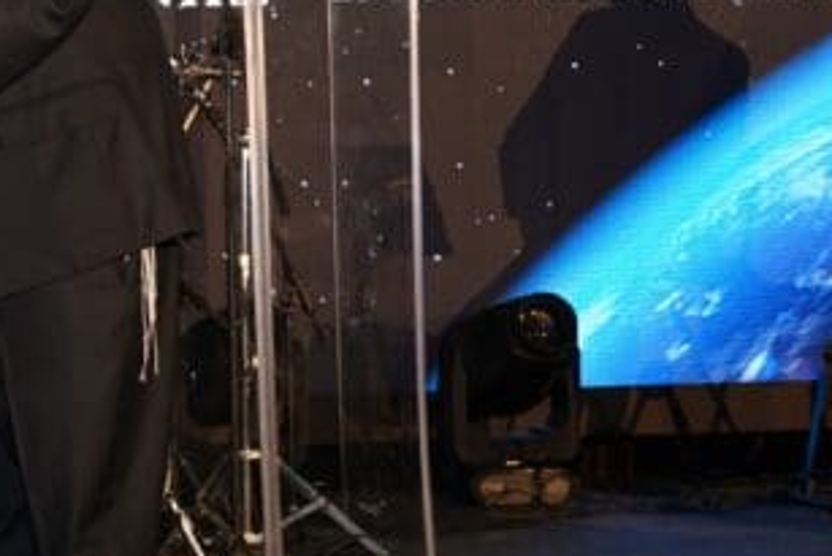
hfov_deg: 17.2
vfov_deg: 12.5
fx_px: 2543
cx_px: -317
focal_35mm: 110
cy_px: 221
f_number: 4
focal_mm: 33
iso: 800
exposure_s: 1/60
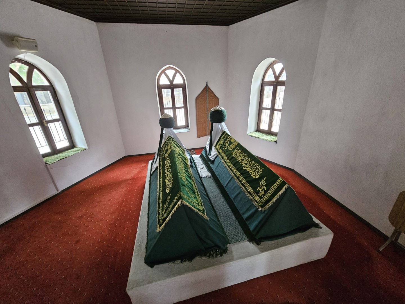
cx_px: 202
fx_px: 152
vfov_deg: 89.9
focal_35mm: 13
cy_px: 152
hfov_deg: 106.2
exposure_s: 1/33.3
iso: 640
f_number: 2.2
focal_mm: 2.2
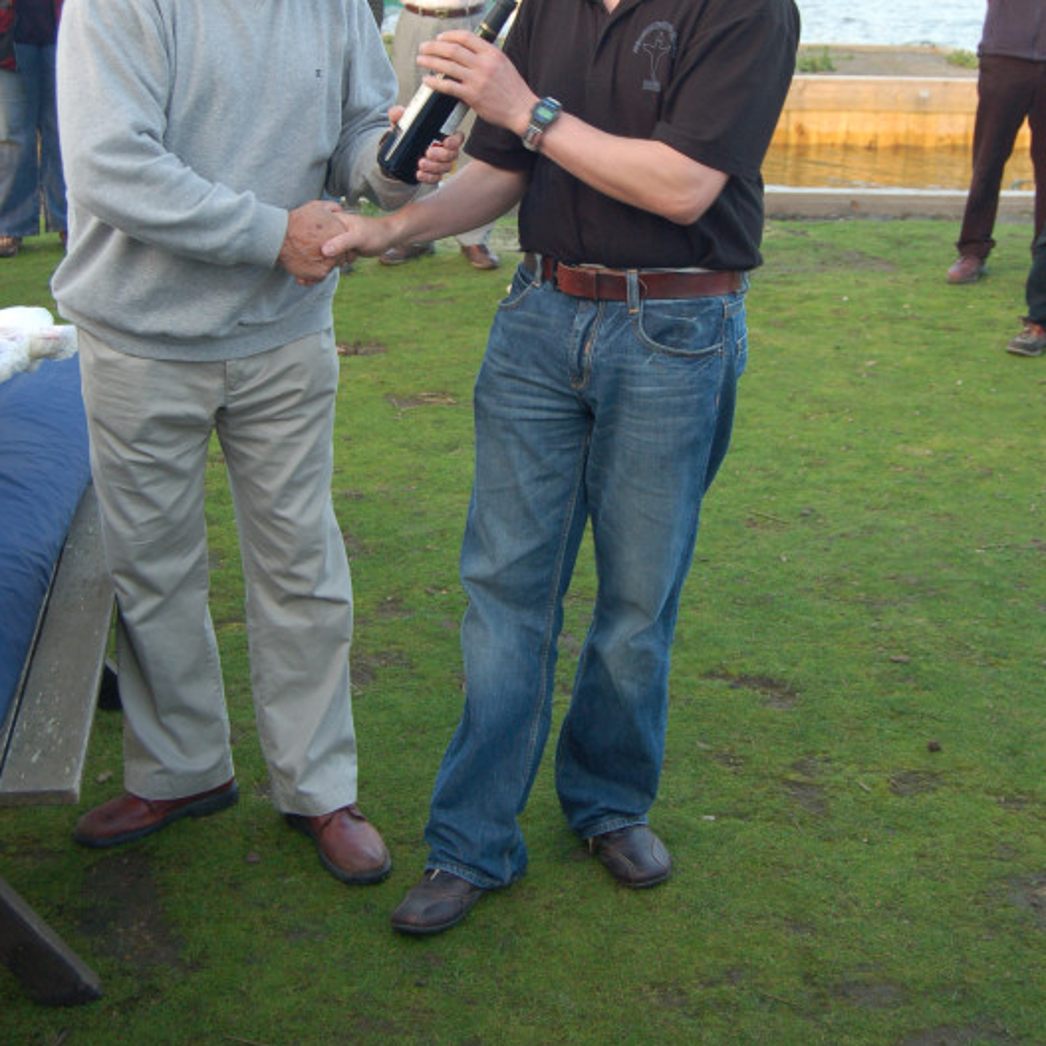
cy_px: 327
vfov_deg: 29.3
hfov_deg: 29.6
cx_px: 526
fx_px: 1983
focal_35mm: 58
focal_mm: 30
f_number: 5.6
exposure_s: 1/125
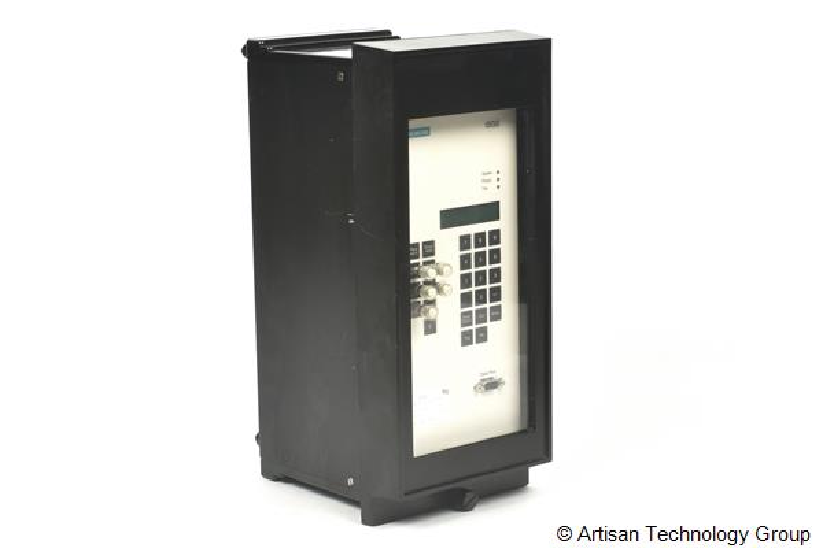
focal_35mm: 45
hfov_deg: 43.6
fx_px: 1029
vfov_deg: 29.9
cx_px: 412
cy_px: 274
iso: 200
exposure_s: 1/200
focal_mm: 30
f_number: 13
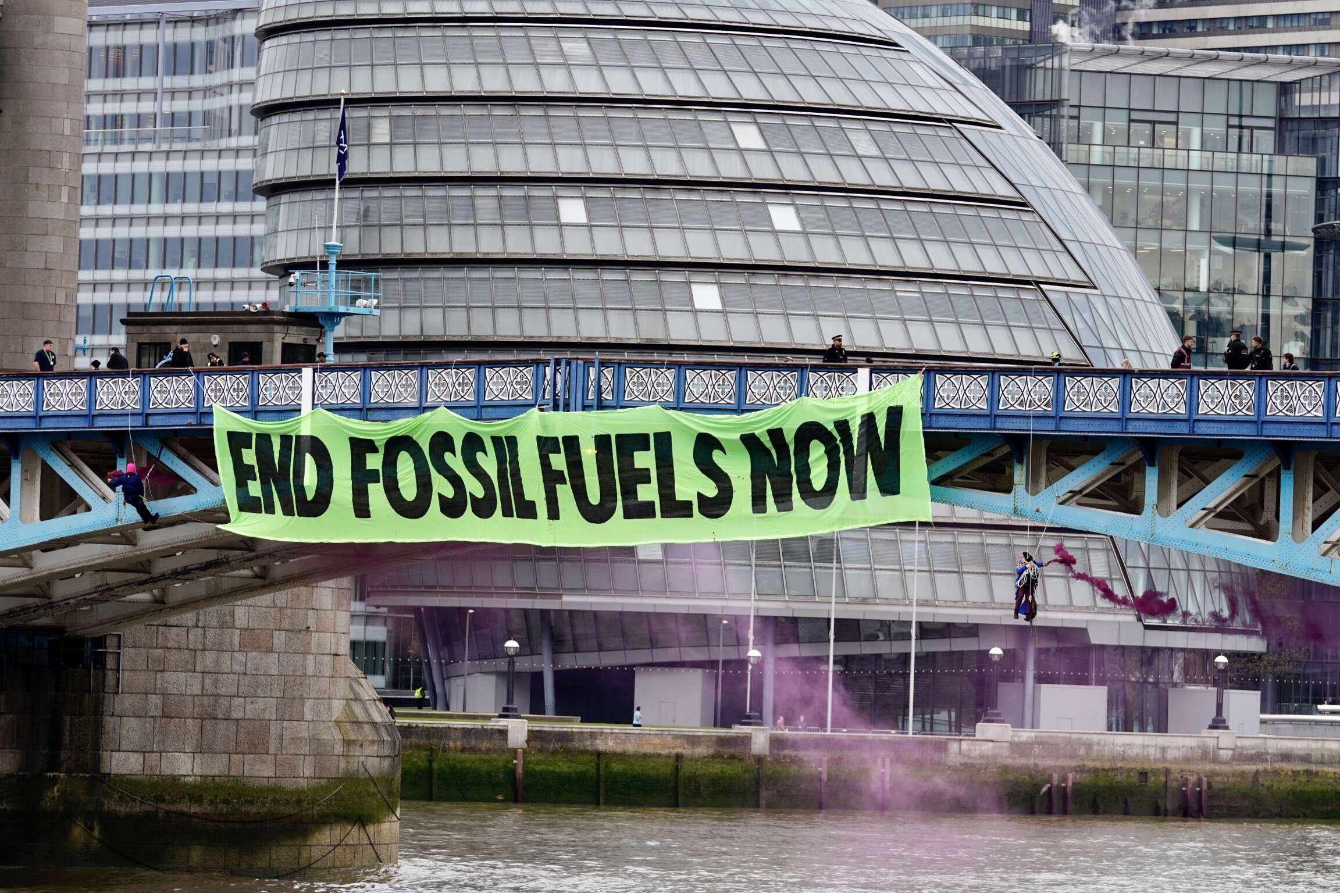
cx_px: 670
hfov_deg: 9.5
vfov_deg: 6.4
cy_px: 446
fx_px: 8039
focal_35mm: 216
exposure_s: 1/500
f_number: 4
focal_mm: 144
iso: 400
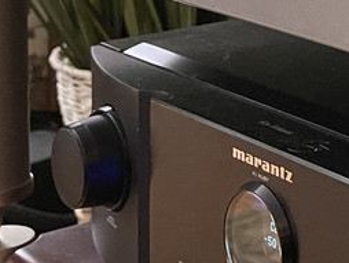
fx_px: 1100
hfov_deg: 14.9
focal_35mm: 109
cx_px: 690
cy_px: -176
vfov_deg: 12.6
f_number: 1.6
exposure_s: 1/30
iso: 640
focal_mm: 5.1
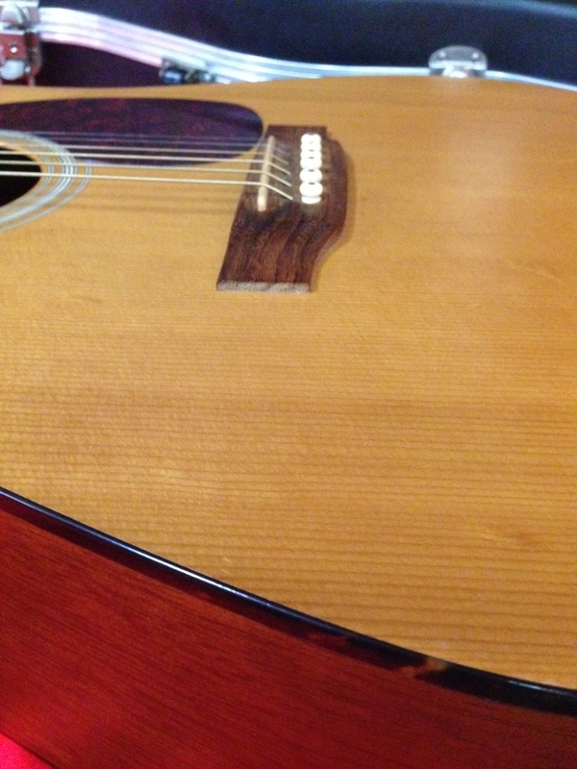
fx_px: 733
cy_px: 384
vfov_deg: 55.4
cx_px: 288
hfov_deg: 42.9
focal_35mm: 33
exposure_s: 1/17
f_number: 2.4
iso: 800
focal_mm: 4.12
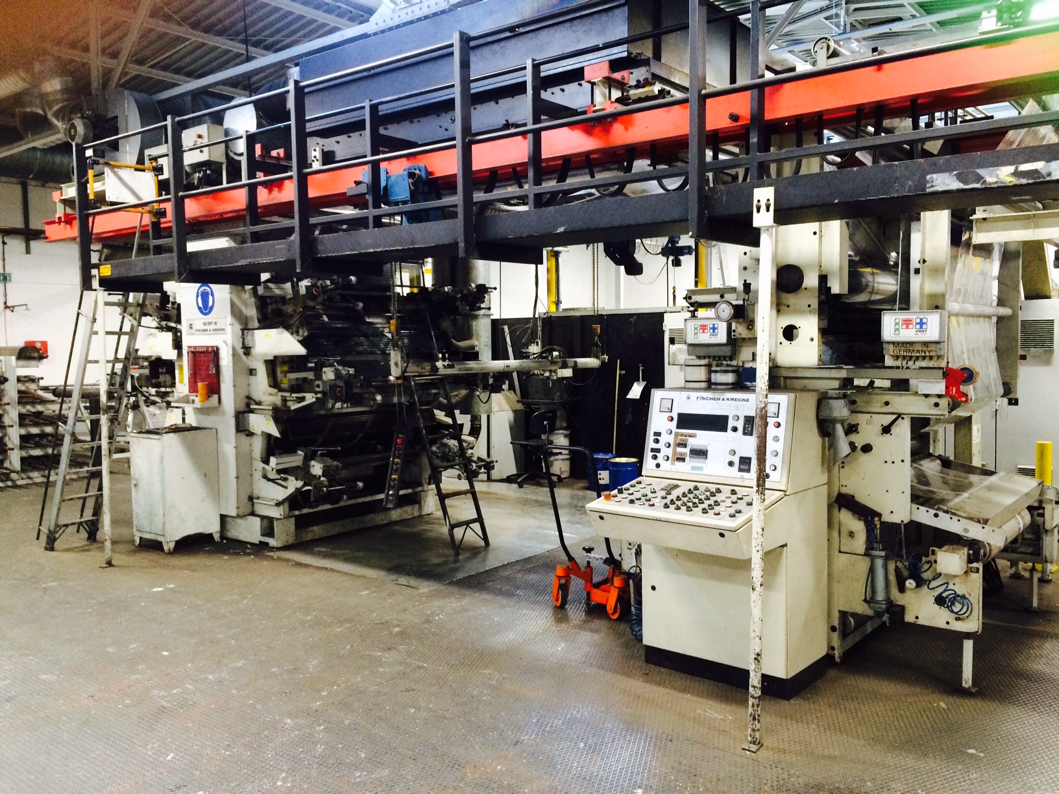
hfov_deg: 61.7
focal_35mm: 29
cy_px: 397
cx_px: 530
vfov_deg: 48.2
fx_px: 887
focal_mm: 4.15
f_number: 2.2
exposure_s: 1/30
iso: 200
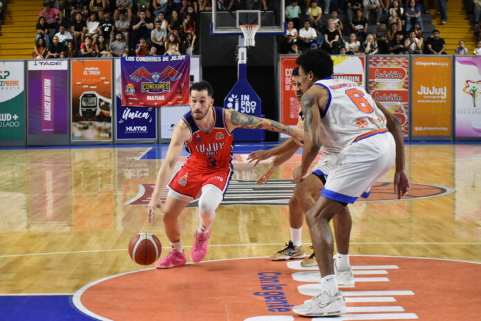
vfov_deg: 16.6
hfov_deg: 24.6
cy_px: 160
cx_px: 240
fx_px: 1102
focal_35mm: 82
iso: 6400
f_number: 4.5
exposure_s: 1/1000
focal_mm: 55
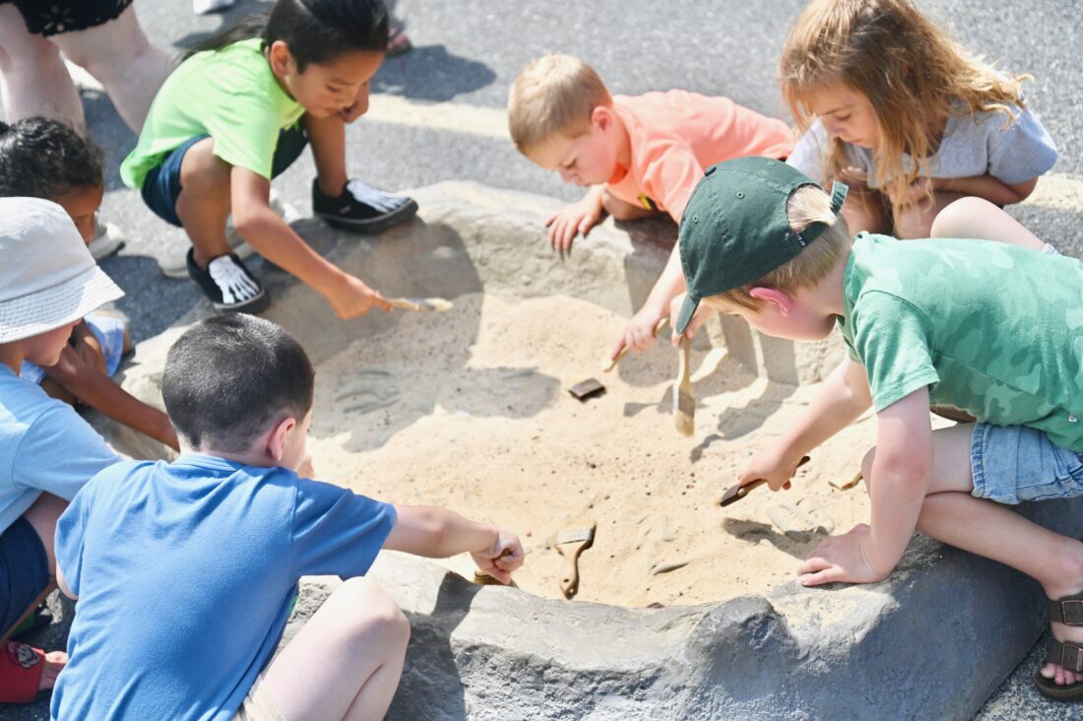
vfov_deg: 21.9
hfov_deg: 32.4
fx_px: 1864
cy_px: 360
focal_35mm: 62
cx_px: 542
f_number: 4.5
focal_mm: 62
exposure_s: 1/2000
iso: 140
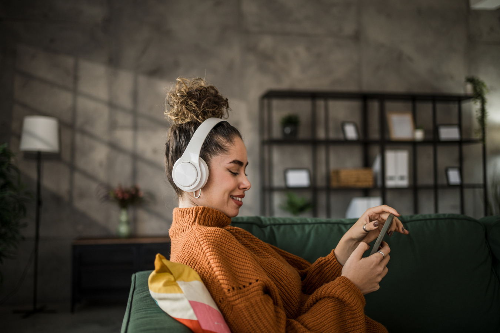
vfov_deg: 37.9
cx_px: 250
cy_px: 166
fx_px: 486
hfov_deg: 54.4
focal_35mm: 35
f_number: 1.8
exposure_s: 1/320
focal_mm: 35
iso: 320
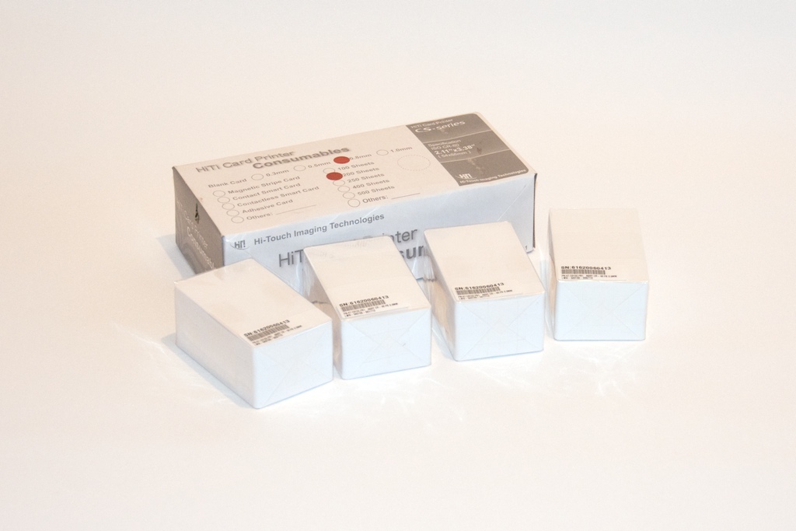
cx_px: 398
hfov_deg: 24.2
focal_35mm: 84
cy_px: 266
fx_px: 1857
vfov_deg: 16.3
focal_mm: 56
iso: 1000
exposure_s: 1/60
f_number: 5
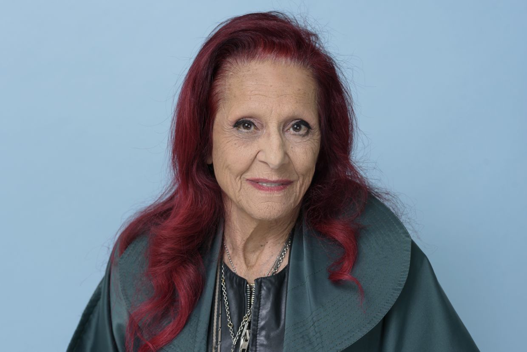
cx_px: 264
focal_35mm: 85
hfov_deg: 23.9
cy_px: 176
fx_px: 1244
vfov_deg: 16.1
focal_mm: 85
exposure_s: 1/200
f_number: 5.6
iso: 200
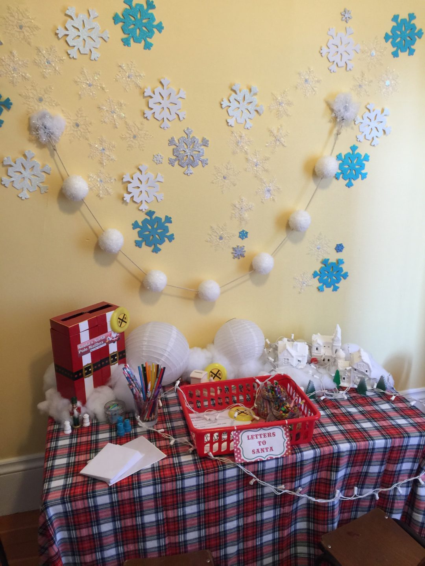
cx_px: 212
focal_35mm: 29
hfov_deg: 48.2
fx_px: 475
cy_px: 283
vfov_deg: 61.7
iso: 64
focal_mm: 4.15
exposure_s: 1/15
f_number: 2.2
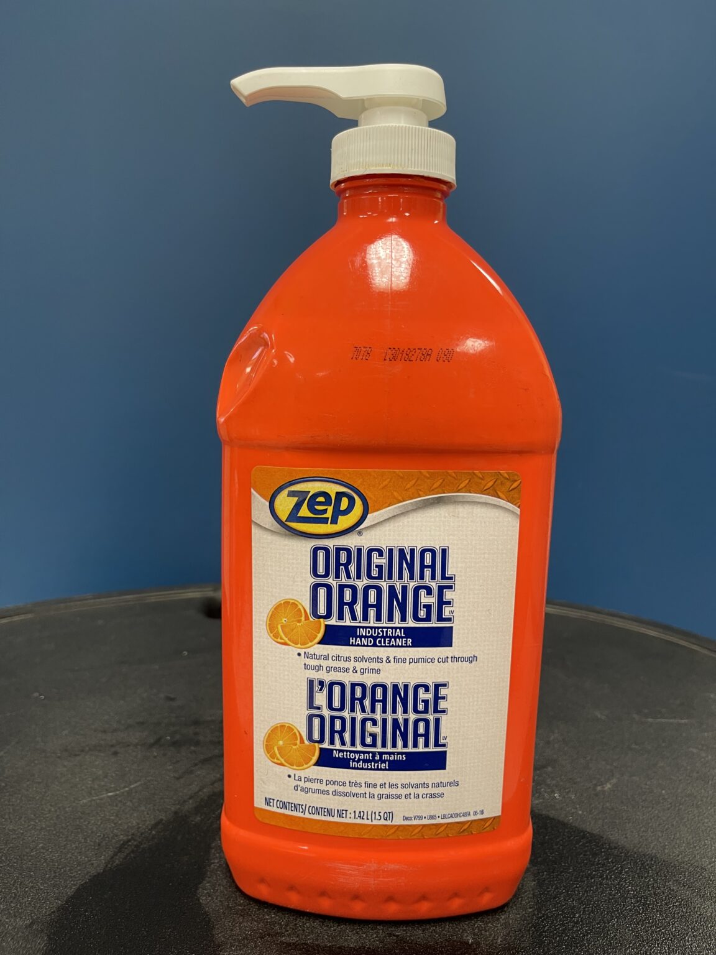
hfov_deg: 53.1
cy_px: 478
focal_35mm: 26
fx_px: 717
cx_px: 358
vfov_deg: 67.3
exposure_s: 1/63
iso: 125
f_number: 1.6
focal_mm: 5.1
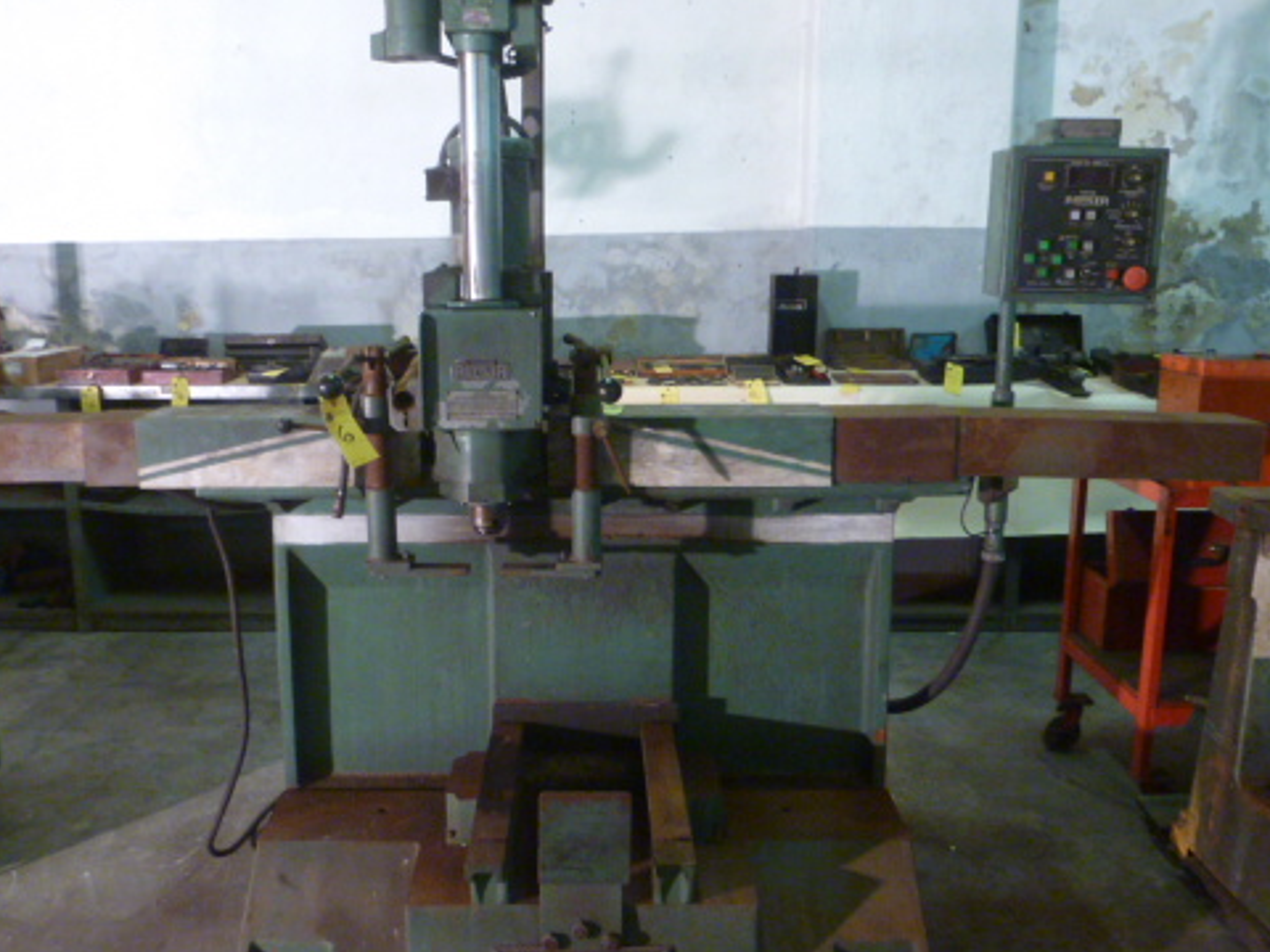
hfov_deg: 56.7
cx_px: 579
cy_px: 497
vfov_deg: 44.1
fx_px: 1174
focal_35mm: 32
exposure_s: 1/8
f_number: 3.3
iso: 400
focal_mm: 4.3
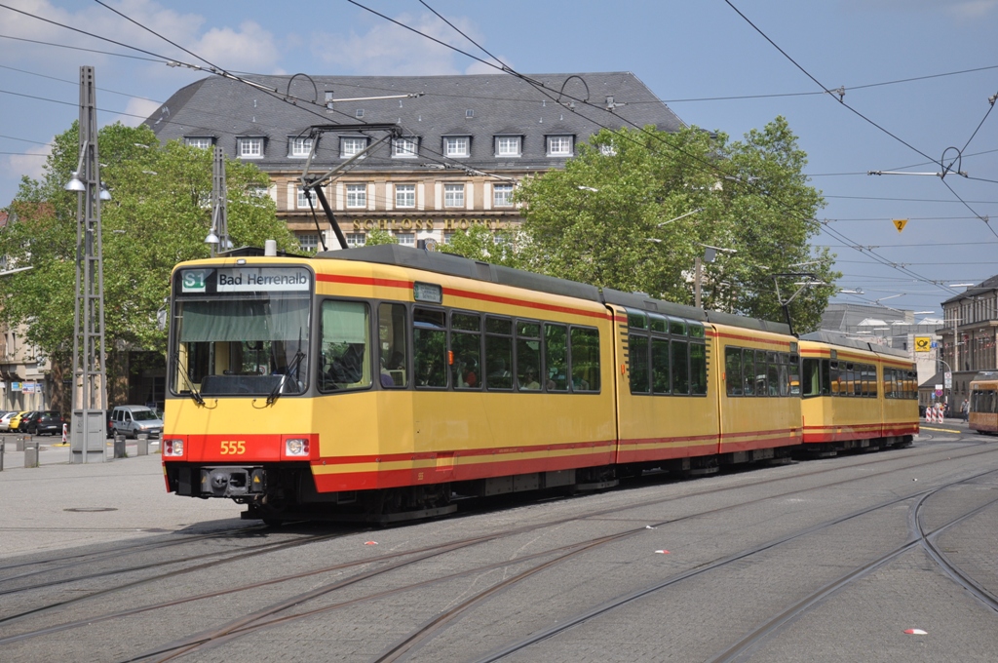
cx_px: 499
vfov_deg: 17.4
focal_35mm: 78
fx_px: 2160
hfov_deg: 26.0
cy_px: 332
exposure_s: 1/1500
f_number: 6.7
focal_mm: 52
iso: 400
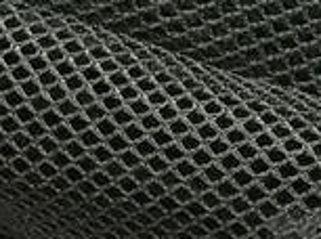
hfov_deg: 8.5
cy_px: -413
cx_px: 447
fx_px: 2109
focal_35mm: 228
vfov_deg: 6.1
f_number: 2.2
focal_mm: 4.15
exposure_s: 1/15
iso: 125
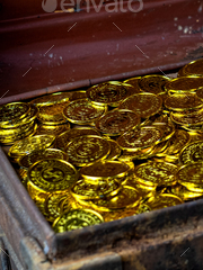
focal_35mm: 125
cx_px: 258
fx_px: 977
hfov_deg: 11.6
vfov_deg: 15.7
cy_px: 57
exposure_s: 1/30
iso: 200
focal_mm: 35
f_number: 4
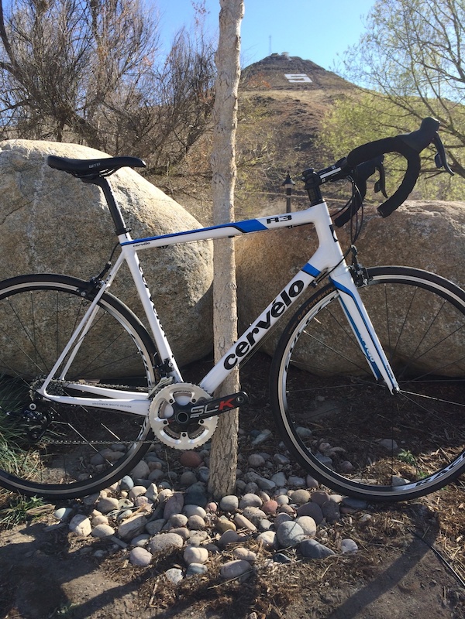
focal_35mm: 30
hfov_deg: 46.8
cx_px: 232
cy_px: 310
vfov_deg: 60.0
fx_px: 537
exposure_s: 1/855
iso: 32
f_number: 2.2
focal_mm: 4.12
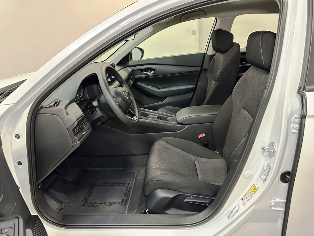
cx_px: 157
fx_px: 218
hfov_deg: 71.6
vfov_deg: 56.8
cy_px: 118
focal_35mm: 24
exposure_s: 1/60
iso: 640
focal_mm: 6.86
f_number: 1.78
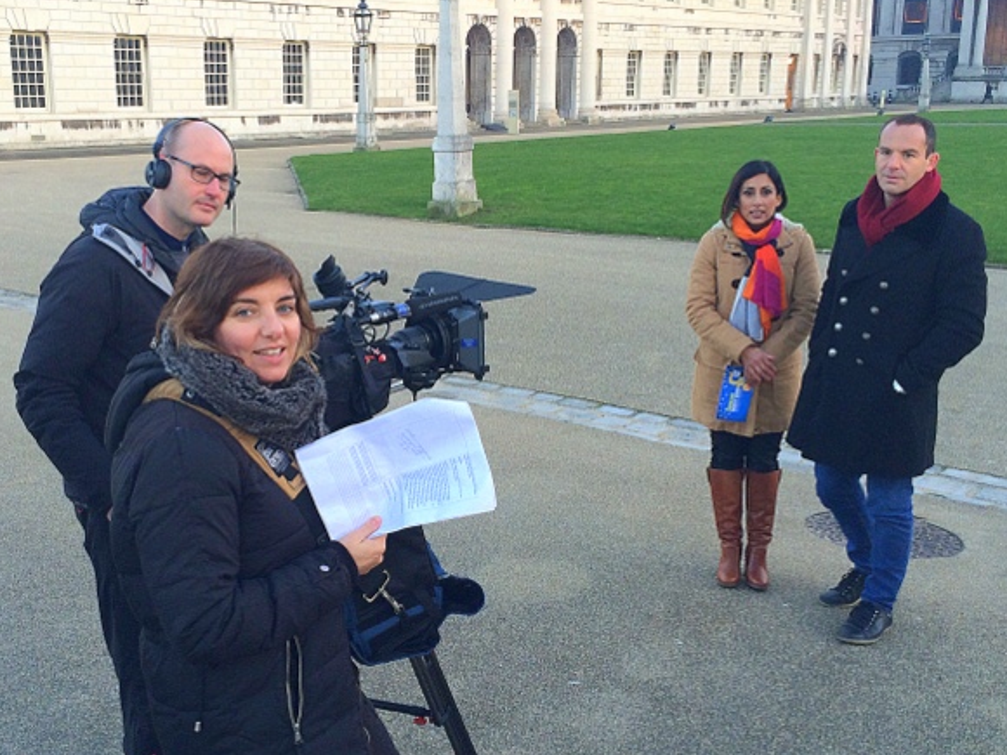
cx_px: 507
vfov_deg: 46.8
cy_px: 386
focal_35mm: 30
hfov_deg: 60.0
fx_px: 873
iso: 64
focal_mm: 4.15
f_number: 2.2
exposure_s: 1/100
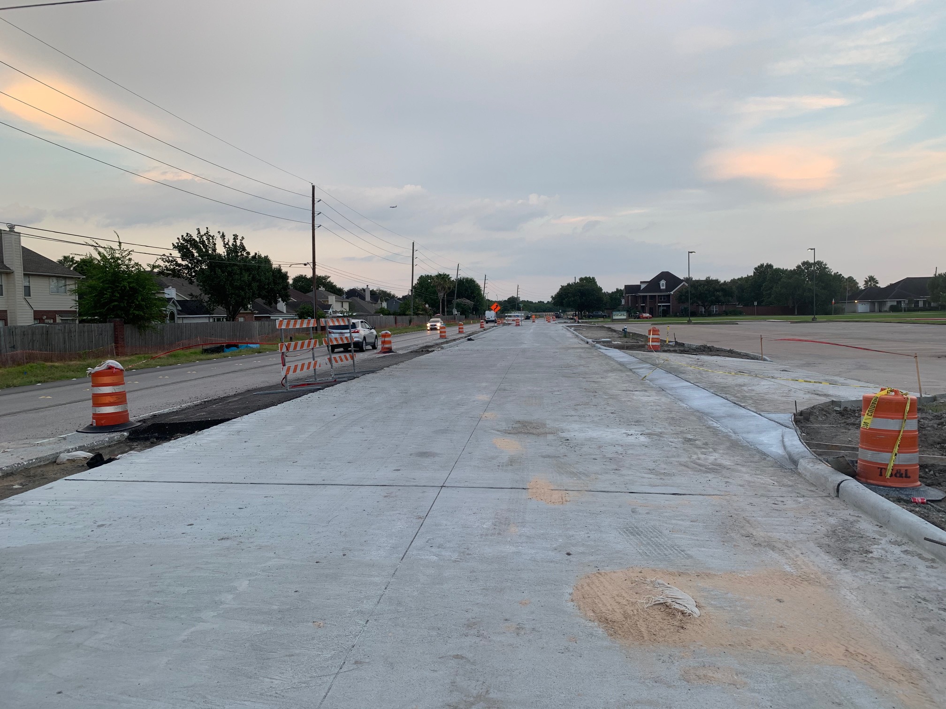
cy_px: 354
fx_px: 711
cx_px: 473
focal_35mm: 26
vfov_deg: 53.1
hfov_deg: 67.3
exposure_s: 1/122
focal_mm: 4.25
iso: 32
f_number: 1.8
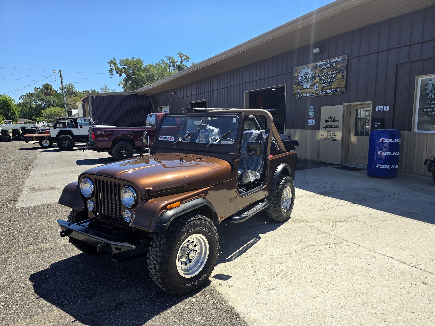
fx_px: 289
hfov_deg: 73.9
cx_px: 218
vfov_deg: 58.9
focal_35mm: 23
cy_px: 163
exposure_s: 1/531
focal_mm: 6.3
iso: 12
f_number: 1.7
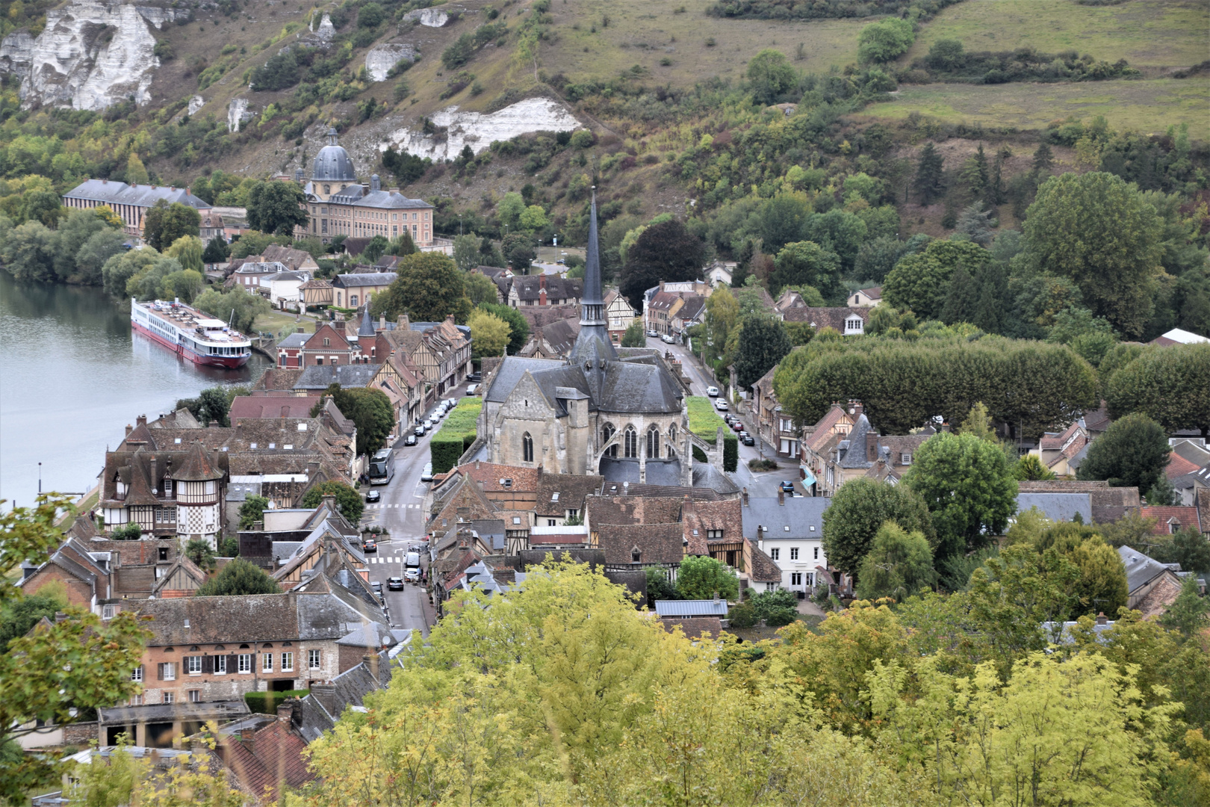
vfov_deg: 15.7
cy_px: 404
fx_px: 2924
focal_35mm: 87
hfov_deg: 23.4
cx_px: 605
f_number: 6.3
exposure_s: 1/160
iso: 400
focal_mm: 58
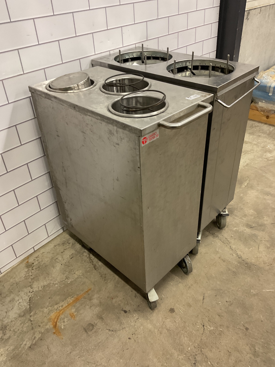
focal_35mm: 29
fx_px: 307
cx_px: 138
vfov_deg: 61.7
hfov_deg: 48.2
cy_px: 184
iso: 125
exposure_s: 1/50
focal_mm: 3
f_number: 1.8
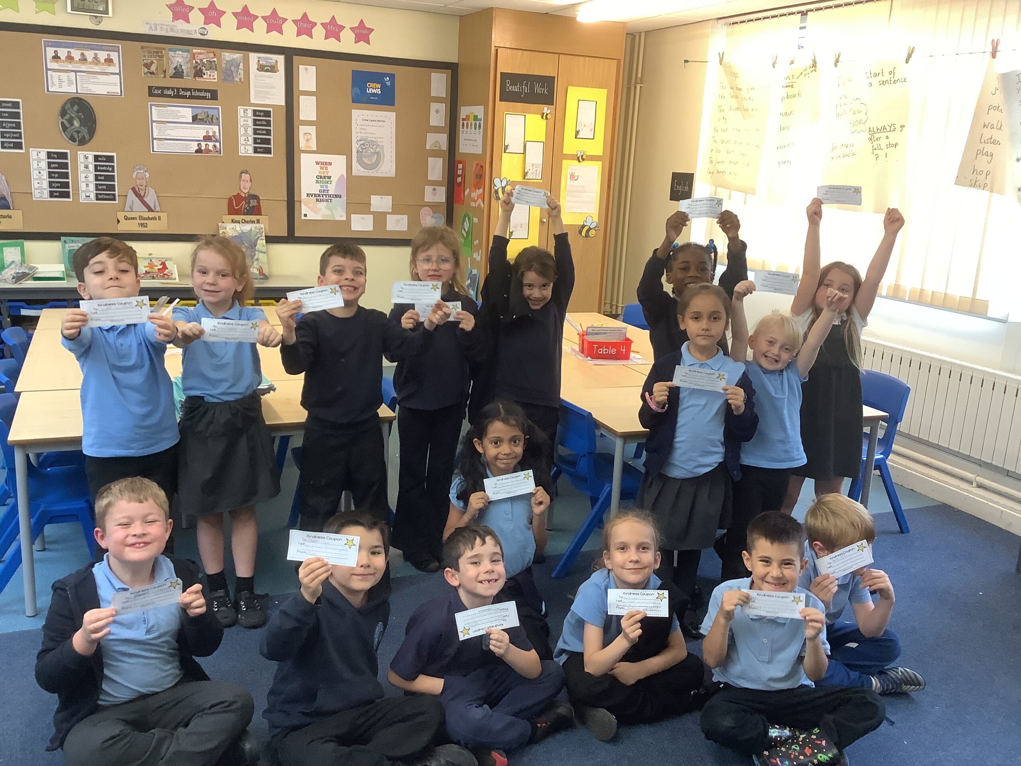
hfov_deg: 58.4
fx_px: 914
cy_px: 383
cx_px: 510
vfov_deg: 45.4
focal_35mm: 31
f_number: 2.4
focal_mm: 3.3
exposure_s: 1/50
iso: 125
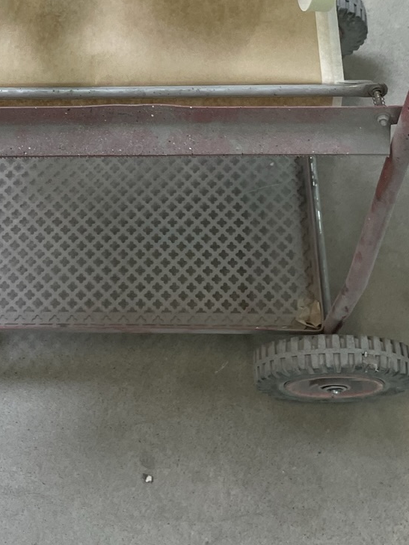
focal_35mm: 73
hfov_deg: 20.0
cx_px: 86
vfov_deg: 25.3
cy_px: -4
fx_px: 1150
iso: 80
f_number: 1.6
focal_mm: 4.2
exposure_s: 1/100
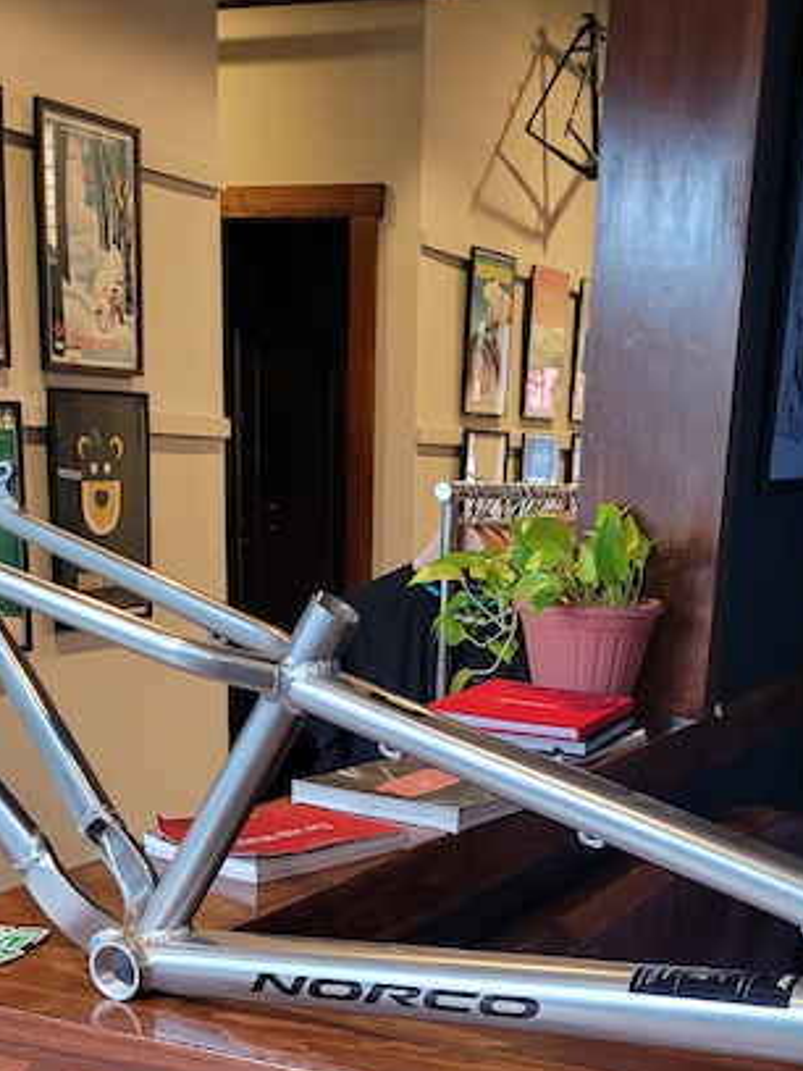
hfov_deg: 28.5
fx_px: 1577
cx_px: 491
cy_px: 1000
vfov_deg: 34.9
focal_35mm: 51
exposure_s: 1/40
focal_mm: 5.4
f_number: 1.8
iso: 320
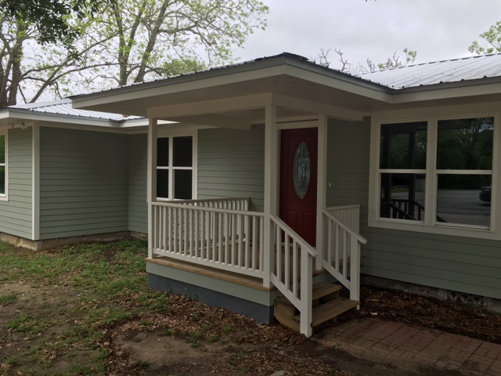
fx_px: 420
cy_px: 188
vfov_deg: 48.2
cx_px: 250
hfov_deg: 61.7
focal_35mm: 29
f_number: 2.2
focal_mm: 4.15
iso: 25
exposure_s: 1/578
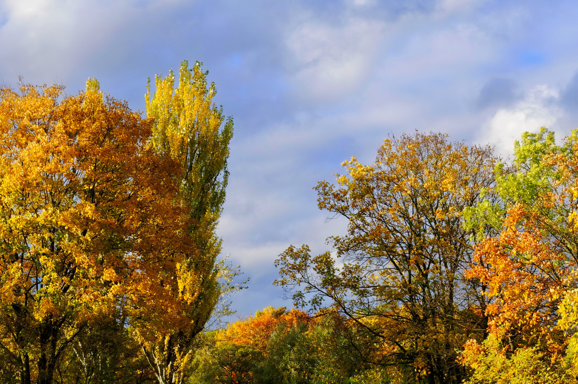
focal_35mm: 97
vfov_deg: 14.1
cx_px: 290
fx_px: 1551
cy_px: 212
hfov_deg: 21.1
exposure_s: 1/320
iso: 200
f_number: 9
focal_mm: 45
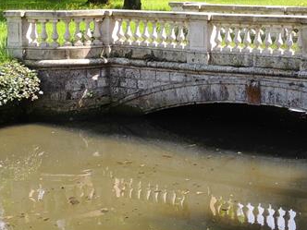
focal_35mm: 74
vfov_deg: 19.6
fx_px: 656
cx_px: 265
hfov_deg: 25.6
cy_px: 33
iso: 100
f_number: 3
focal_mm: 4.3
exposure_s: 1/320
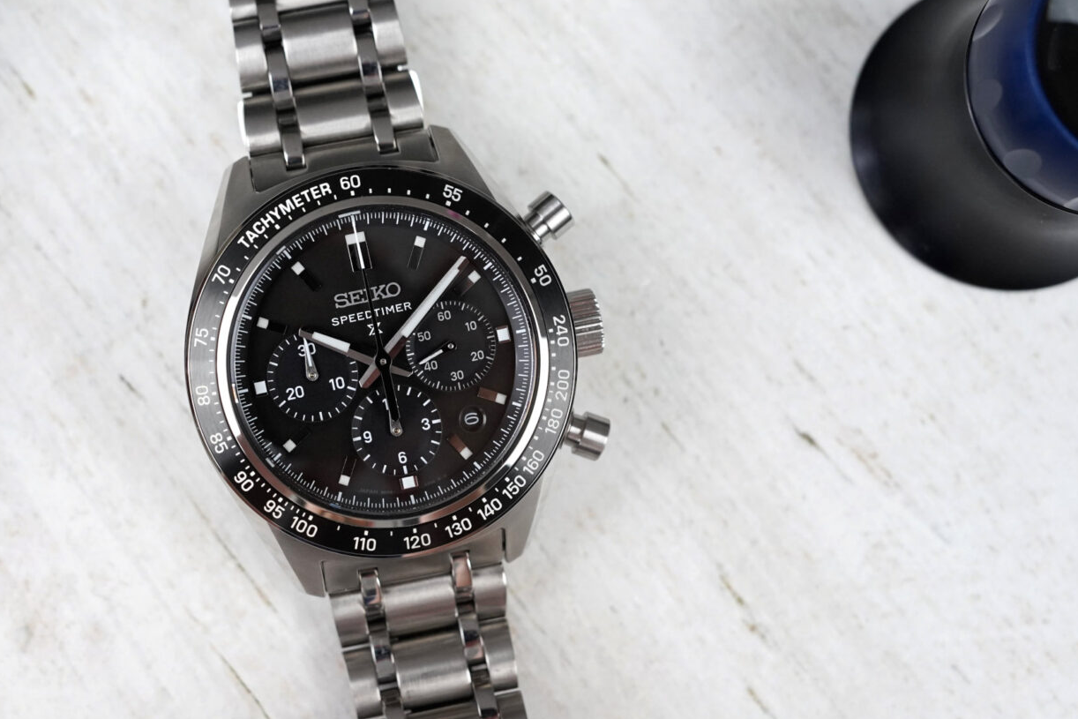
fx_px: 1318
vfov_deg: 30.5
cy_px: 419
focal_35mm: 44
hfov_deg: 44.1
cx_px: 406
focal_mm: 35
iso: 2000
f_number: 5.6
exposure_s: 1/250
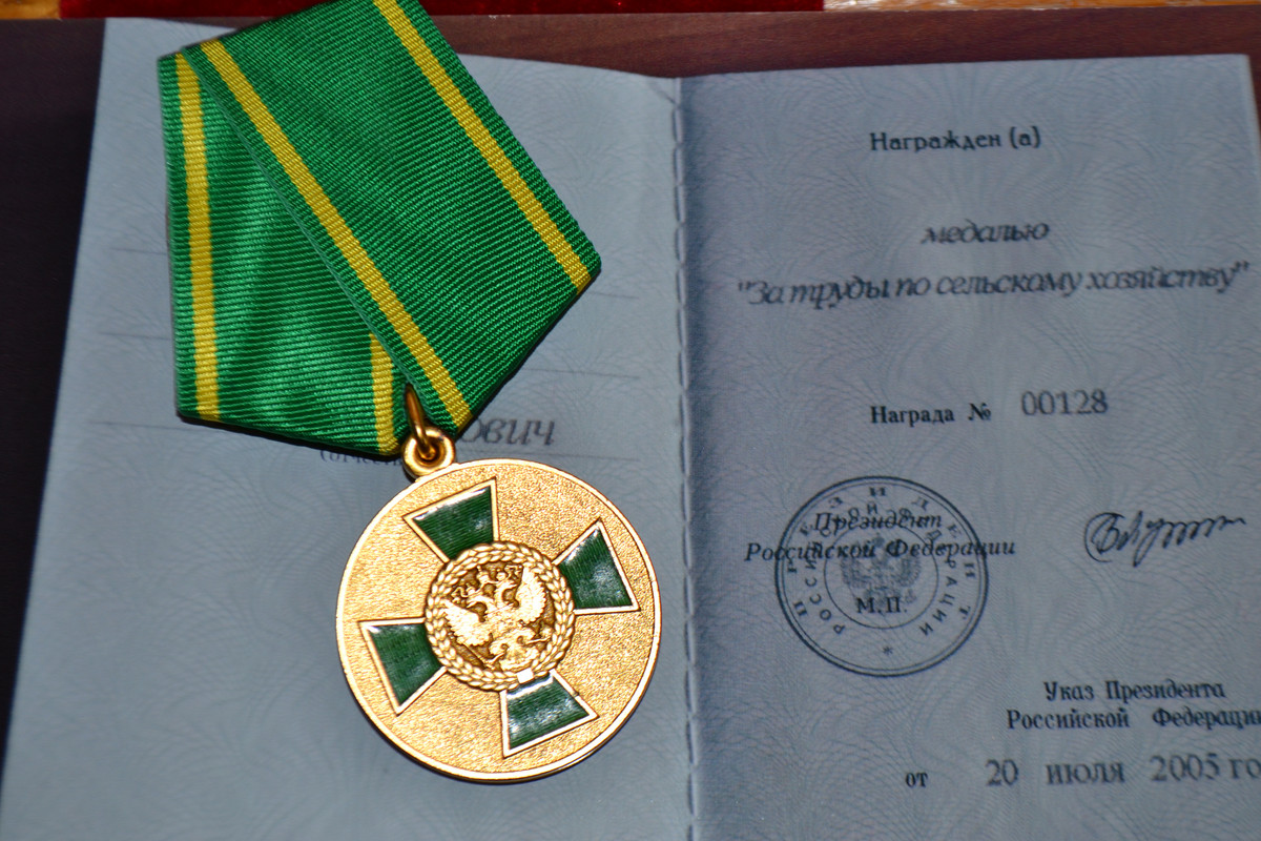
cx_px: 630
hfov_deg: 26.0
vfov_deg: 17.5
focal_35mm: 78
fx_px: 2732
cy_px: 420
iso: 100
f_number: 8
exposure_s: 1/60
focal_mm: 52
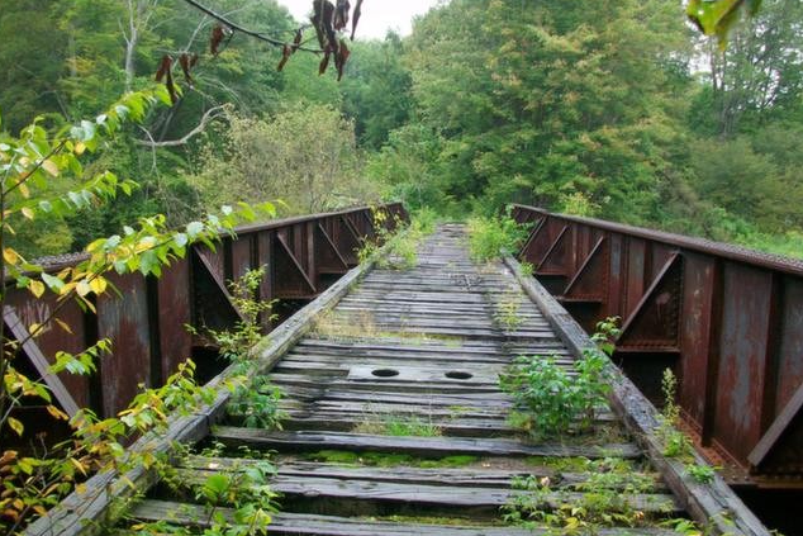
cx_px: 405
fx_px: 759
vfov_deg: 38.9
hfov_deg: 55.8
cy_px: 298
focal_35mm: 34
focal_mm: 5.7
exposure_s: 1/60
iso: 114
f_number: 2.8
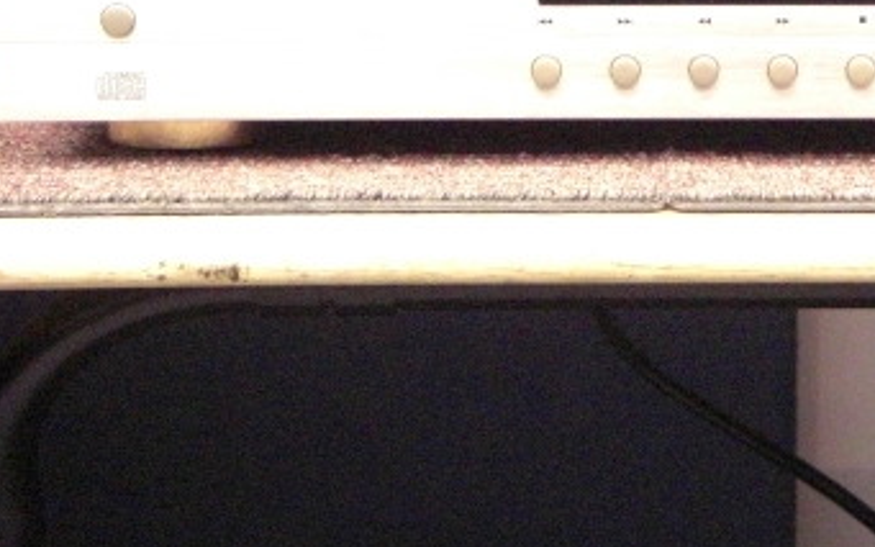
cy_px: -13
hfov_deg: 10.1
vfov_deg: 6.3
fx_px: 4935
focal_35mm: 207
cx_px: 754
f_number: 4.2
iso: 800
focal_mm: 17.3
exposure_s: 1/15
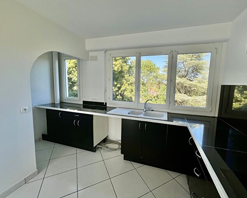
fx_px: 102
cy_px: 96
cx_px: 133
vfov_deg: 88.0
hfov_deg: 100.5
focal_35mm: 14
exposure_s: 1/191
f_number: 1.8
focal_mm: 1.57
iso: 32
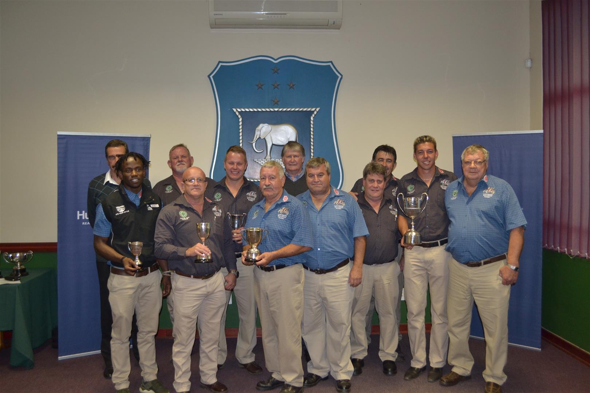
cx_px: 295
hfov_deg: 57.2
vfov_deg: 40.0
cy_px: 196
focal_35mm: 33
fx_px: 541
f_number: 3.8
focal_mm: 22
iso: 800
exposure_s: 1/30
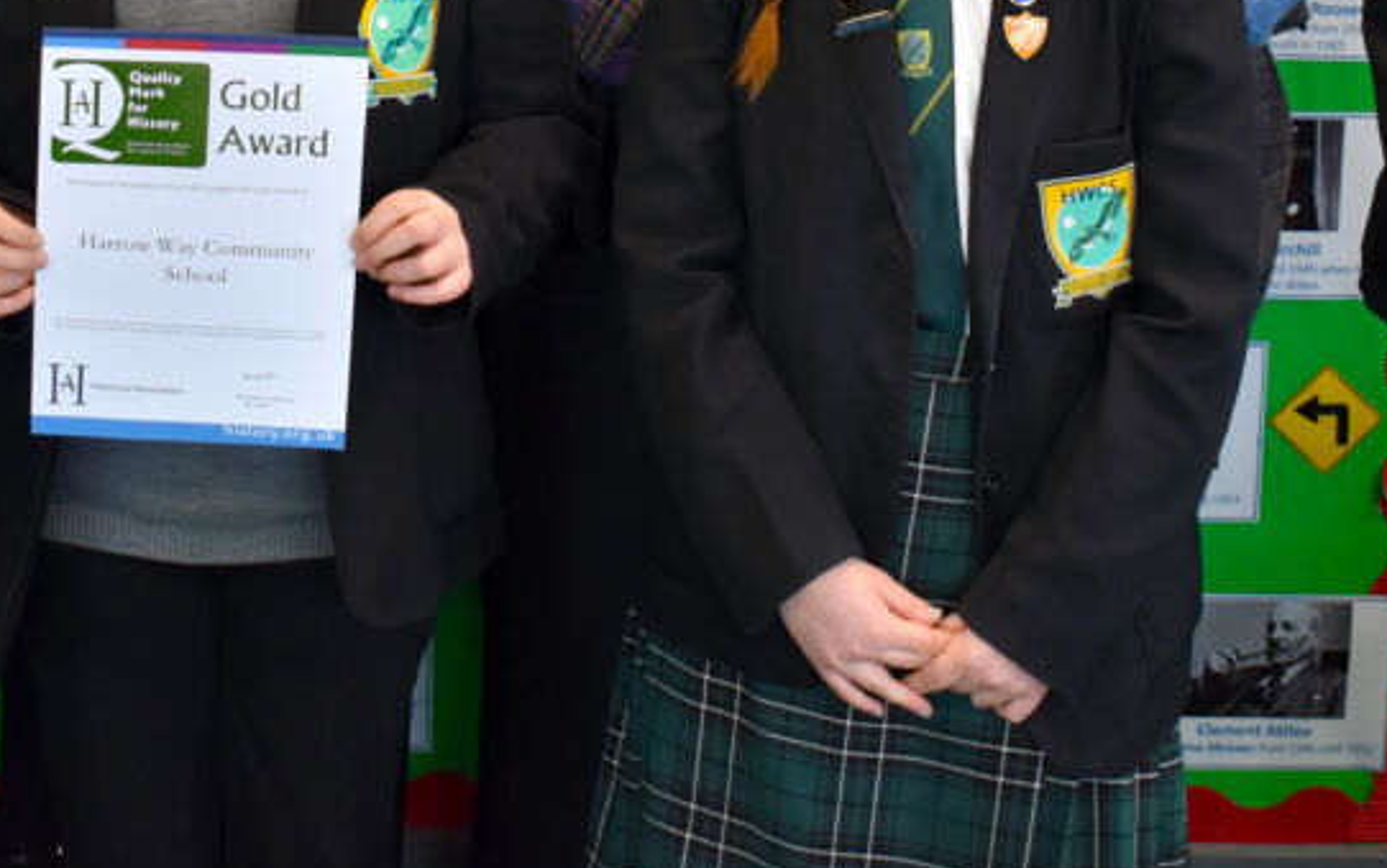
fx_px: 3327
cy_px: -100
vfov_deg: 14.5
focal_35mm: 88
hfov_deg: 23.5
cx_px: 540
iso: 800
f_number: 4
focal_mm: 26
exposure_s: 1/125
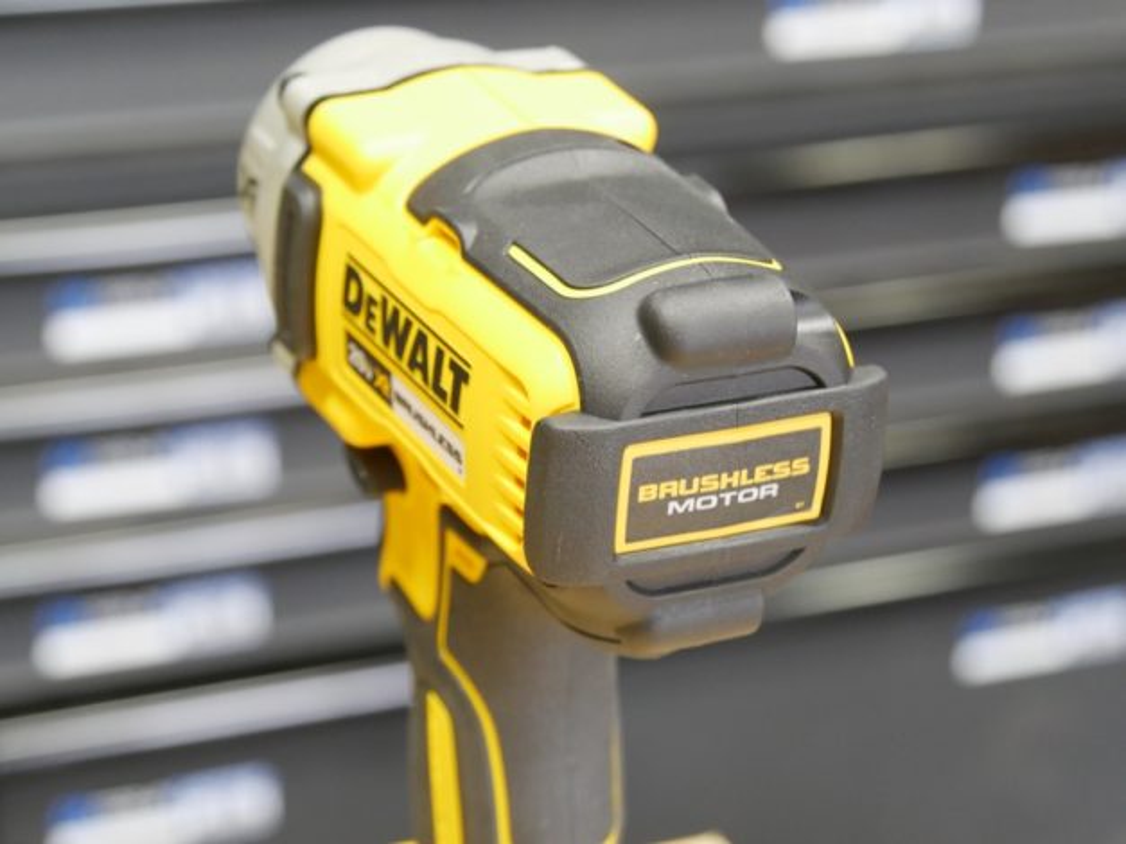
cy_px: 422
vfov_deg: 16.1
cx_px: 563
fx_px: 2992
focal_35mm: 92
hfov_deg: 21.3
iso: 2000
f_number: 4.9
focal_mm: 46
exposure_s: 1/100
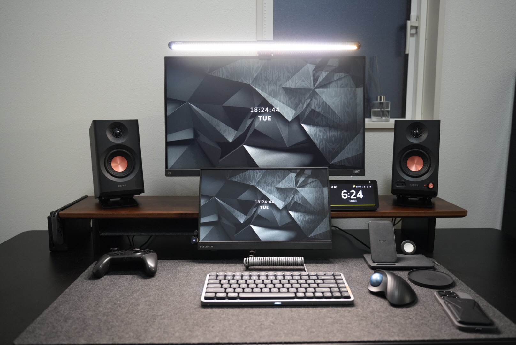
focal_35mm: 28
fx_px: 402
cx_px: 258
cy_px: 172
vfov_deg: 46.5
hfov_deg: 65.4
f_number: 2.8
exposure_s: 1/60
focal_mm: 28
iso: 1600
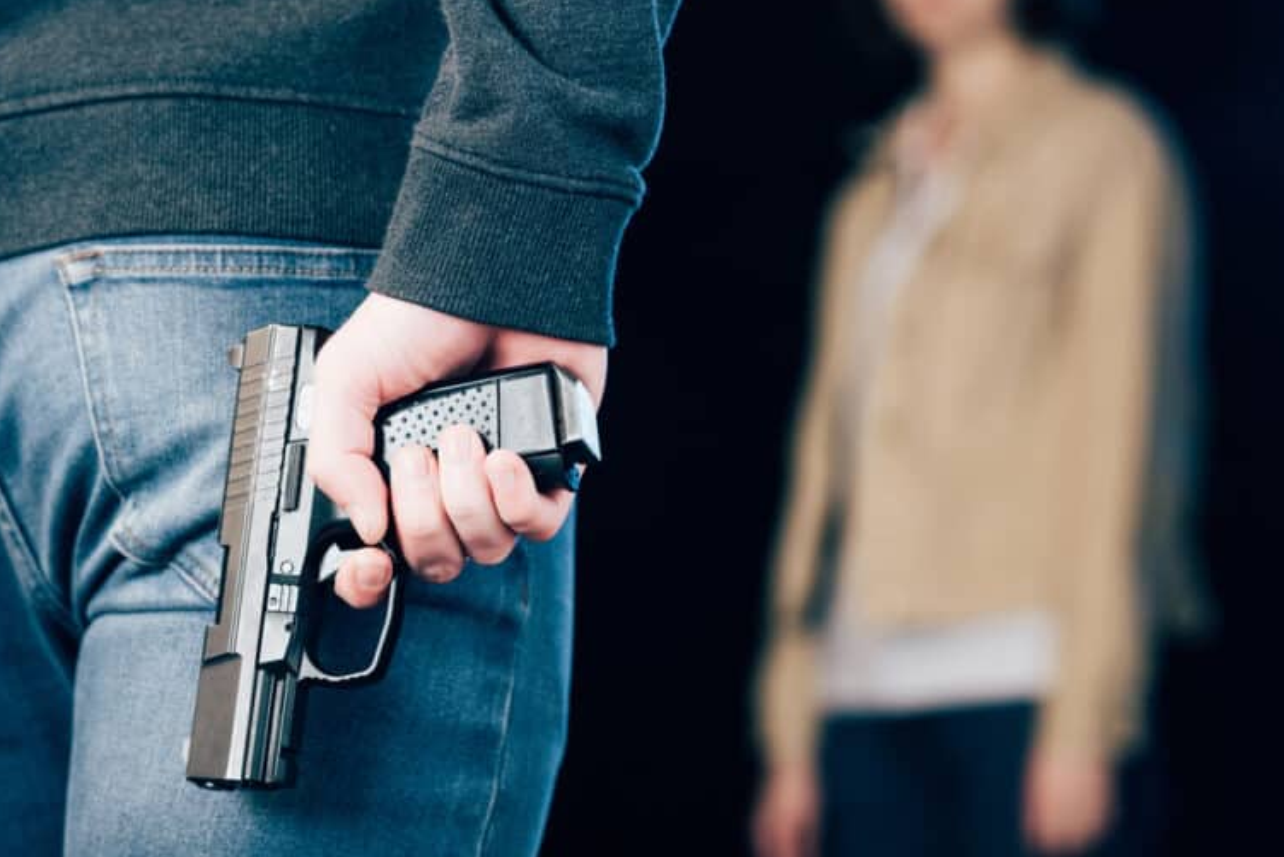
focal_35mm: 143
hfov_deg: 14.3
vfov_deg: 9.6
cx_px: 651
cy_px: 421
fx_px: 5102
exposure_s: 1/200
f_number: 5.6
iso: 250
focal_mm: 140
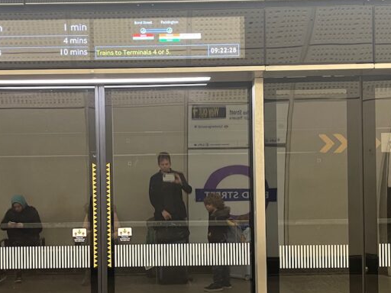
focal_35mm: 52
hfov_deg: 36.7
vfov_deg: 28.0
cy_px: 180
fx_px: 587
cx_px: 167
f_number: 1.6
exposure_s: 1/58
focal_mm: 5.1
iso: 320
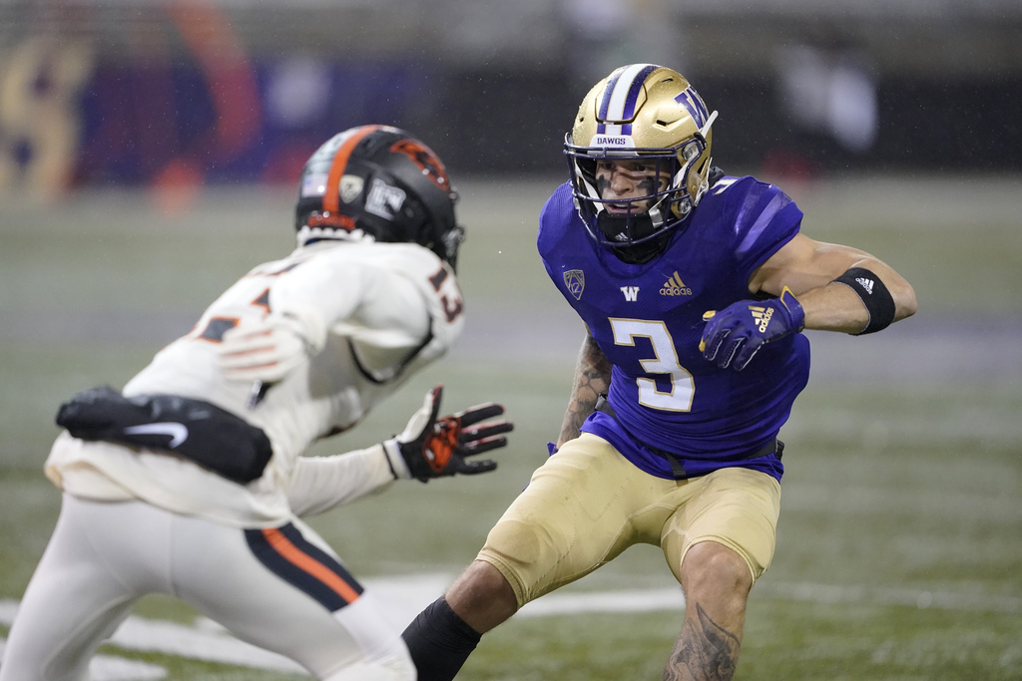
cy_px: 340
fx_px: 11356
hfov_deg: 5.2
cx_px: 511
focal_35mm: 400
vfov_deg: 3.4
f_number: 2.8
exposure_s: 1/2000
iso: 8000
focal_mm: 400
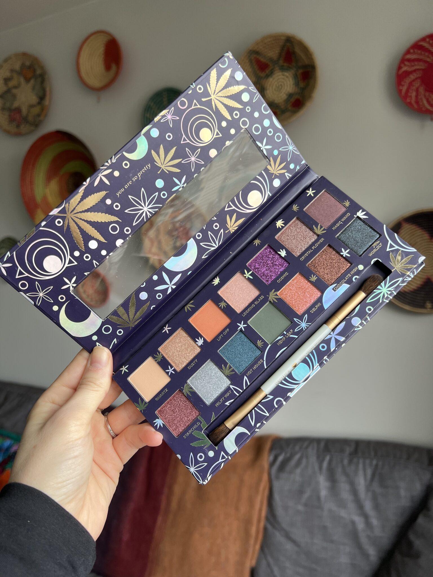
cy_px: 288
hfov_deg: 53.1
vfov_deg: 67.3
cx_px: 216
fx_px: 434
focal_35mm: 26
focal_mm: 5.7
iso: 64
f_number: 1.5
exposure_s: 1/121
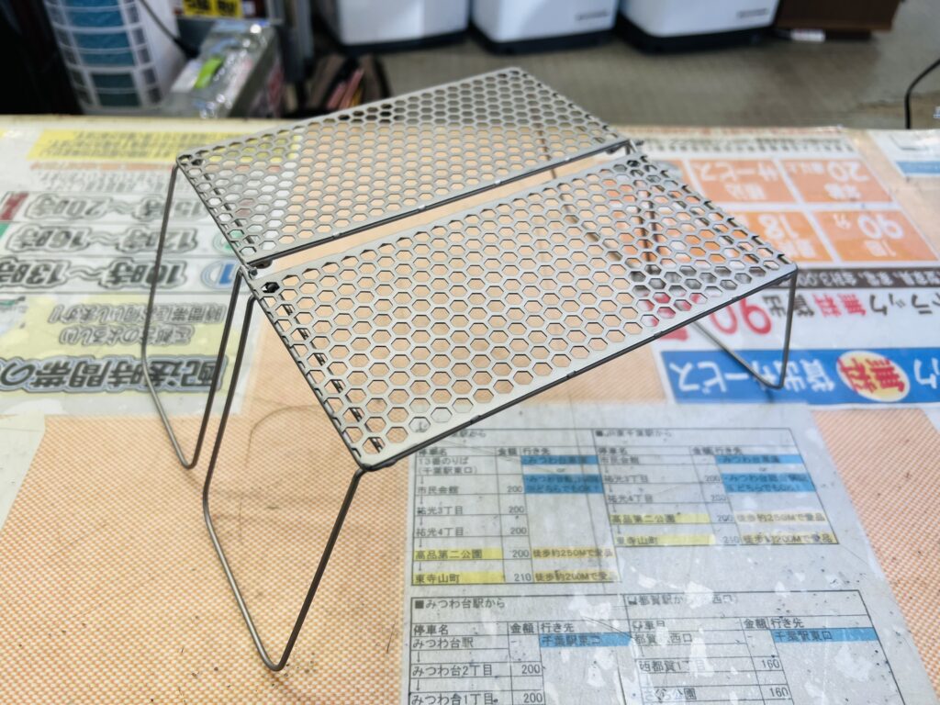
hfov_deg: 67.3
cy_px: 352
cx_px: 470
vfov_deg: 53.1
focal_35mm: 26
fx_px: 706
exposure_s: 1/100
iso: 40
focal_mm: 5.7
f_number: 1.5
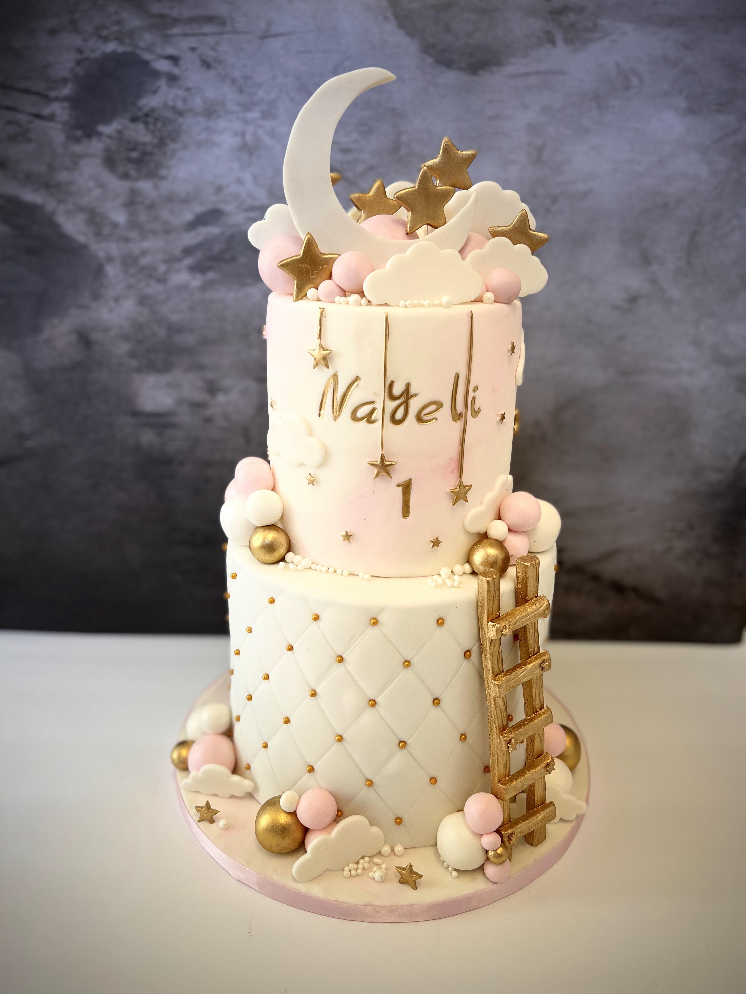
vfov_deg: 67.3
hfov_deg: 53.1
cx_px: 373
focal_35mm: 26
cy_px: 497
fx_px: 747
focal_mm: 5.7
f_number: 1.5
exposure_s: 1/120
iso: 64
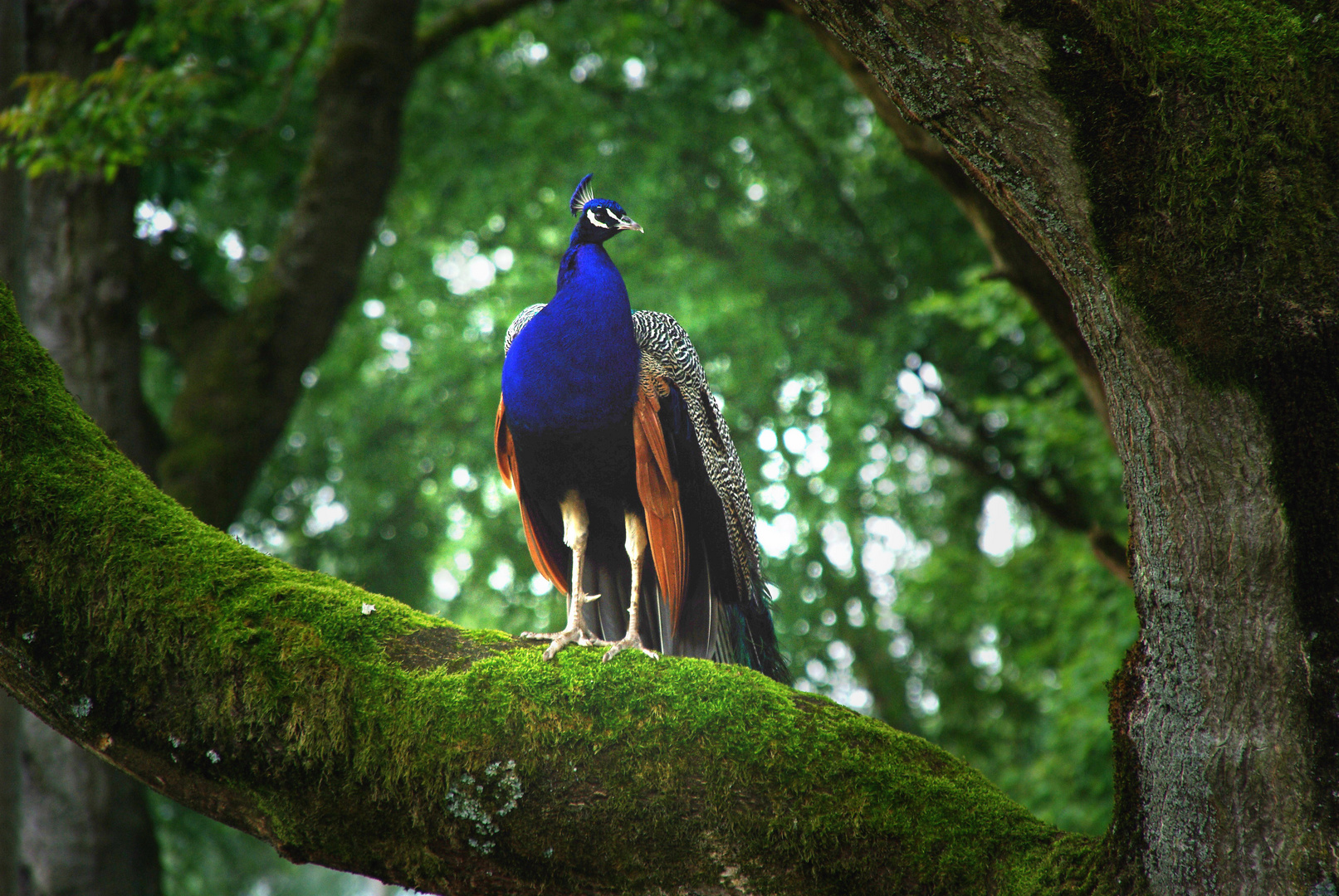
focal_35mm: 300
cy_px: 448
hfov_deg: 6.9
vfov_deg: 4.6
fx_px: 11172
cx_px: 670
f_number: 6.7
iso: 100
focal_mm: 200
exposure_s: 1/180
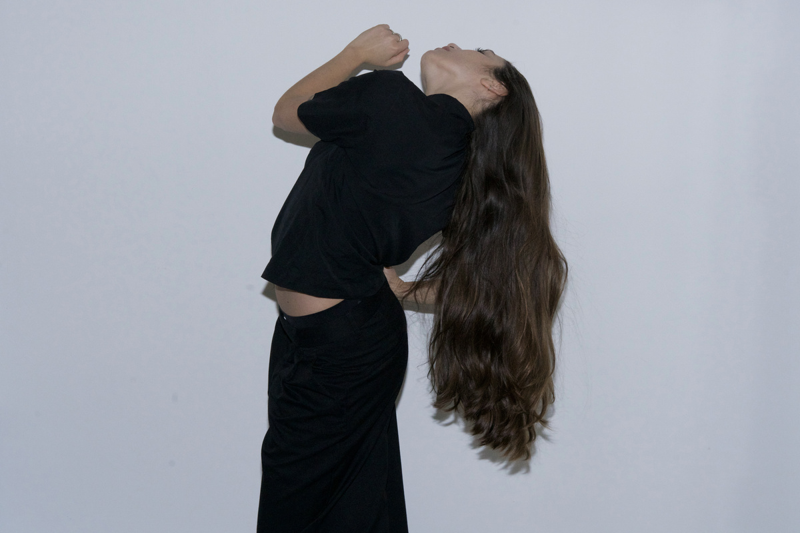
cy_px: 266
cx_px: 400
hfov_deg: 34.5
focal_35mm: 58
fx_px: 1289
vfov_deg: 23.4
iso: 6400
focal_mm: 58
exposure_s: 1/250
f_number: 18
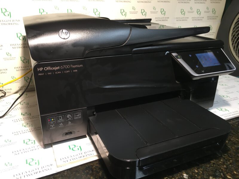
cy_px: 90
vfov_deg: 48.2
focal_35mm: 29
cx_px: 120
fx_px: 200
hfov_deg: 61.7
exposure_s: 1/30
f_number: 2.2
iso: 50
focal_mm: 4.15
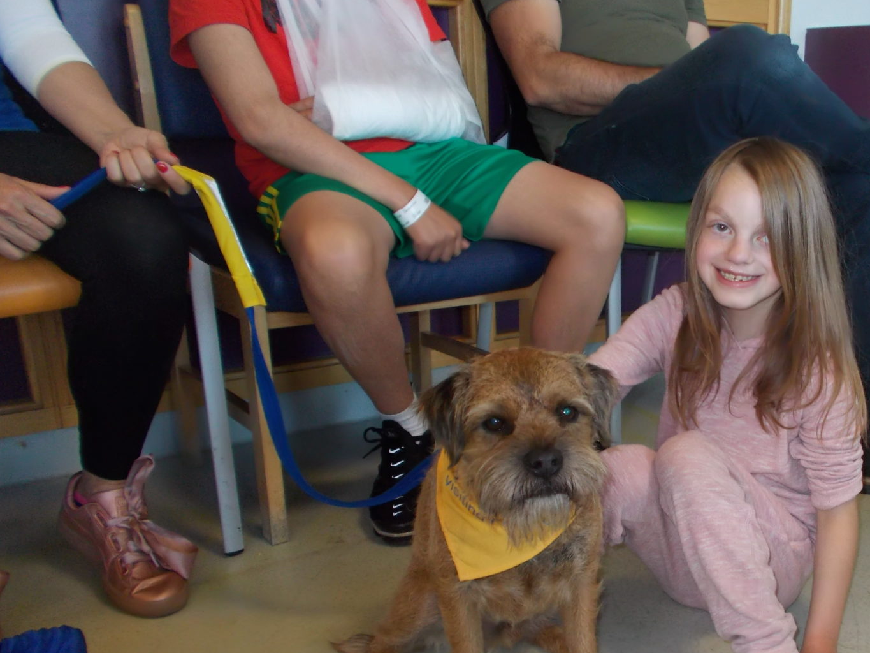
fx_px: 980
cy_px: 417
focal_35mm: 39
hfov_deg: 46.2
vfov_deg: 36.6
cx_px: 648
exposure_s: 1/25
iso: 200
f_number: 3.2
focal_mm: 4.6
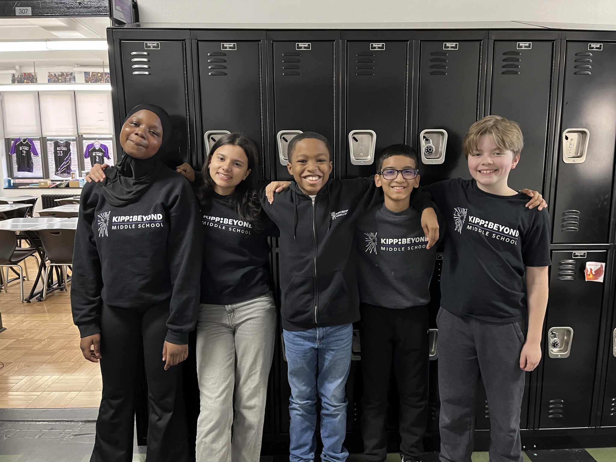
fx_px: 463
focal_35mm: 26
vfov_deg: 53.1
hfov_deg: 67.3
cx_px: 308
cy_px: 231
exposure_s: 1/36
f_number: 1.6
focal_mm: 5.1
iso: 500
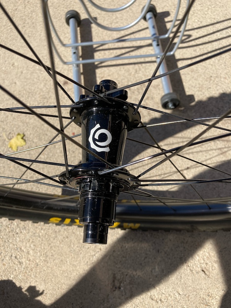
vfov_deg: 63.4
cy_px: 154
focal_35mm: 28
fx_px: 249
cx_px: 116
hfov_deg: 49.7
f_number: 1.8
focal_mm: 3.99
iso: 20
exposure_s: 1/1389
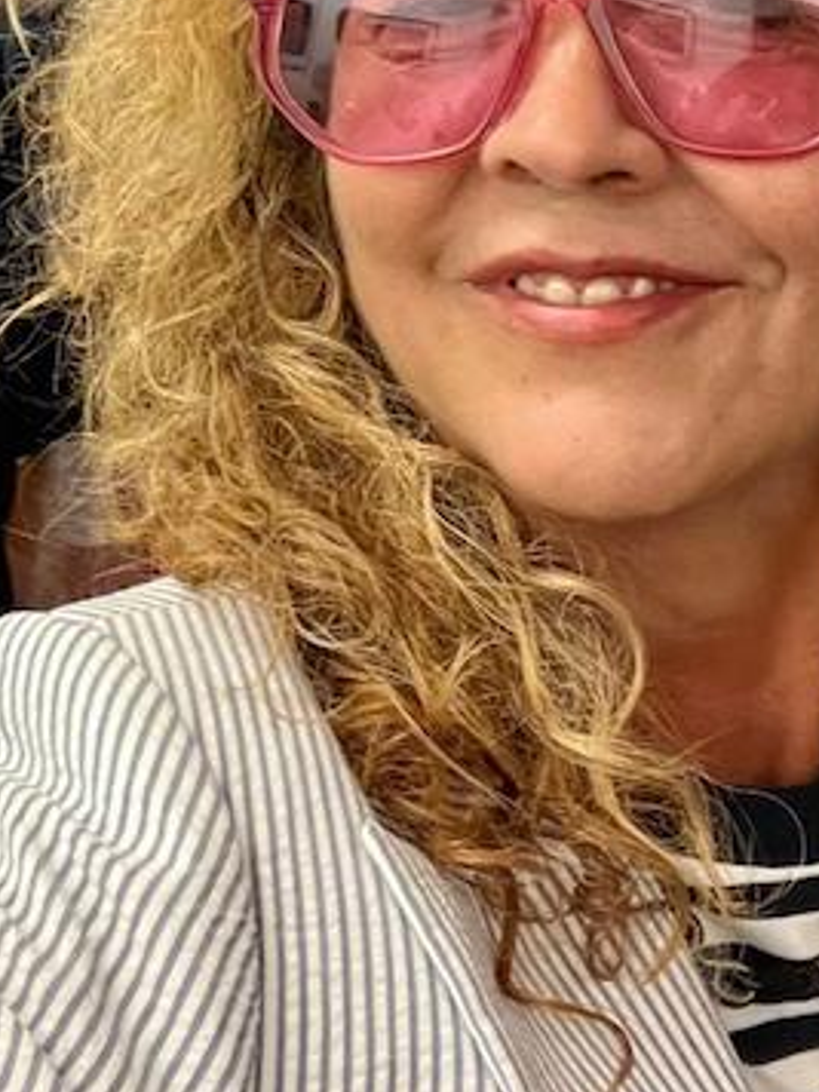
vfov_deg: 30.7
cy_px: 43
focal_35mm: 59
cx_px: 189
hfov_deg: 24.5
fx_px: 1861
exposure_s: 1/60
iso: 200
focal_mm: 2.71
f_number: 2.2
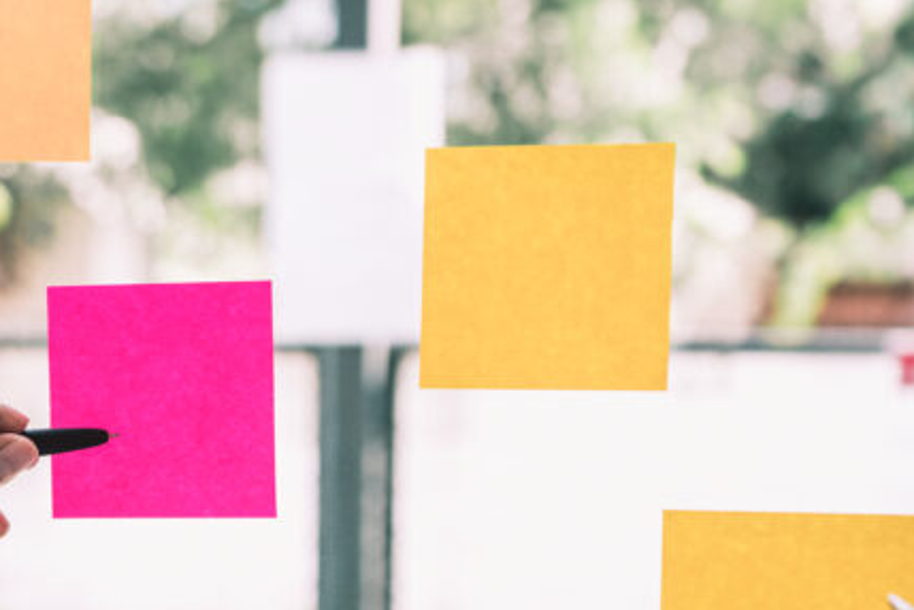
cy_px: 525
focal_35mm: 80
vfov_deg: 16.9
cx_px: 273
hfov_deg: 25.2
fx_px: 2031
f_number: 2.8
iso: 400
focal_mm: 35
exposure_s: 1/160
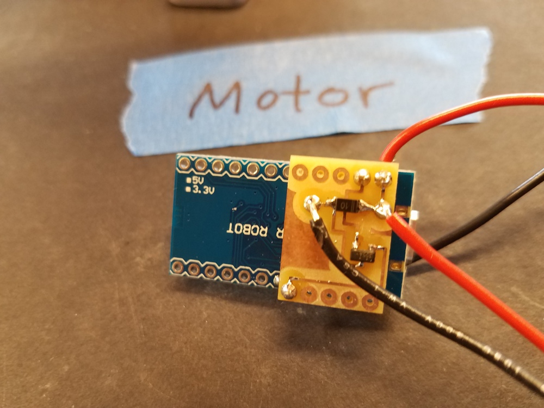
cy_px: 204
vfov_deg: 53.1
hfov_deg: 67.3
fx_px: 409
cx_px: 272
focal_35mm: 26
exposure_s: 1/30
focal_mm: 4.2
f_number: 1.7
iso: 125
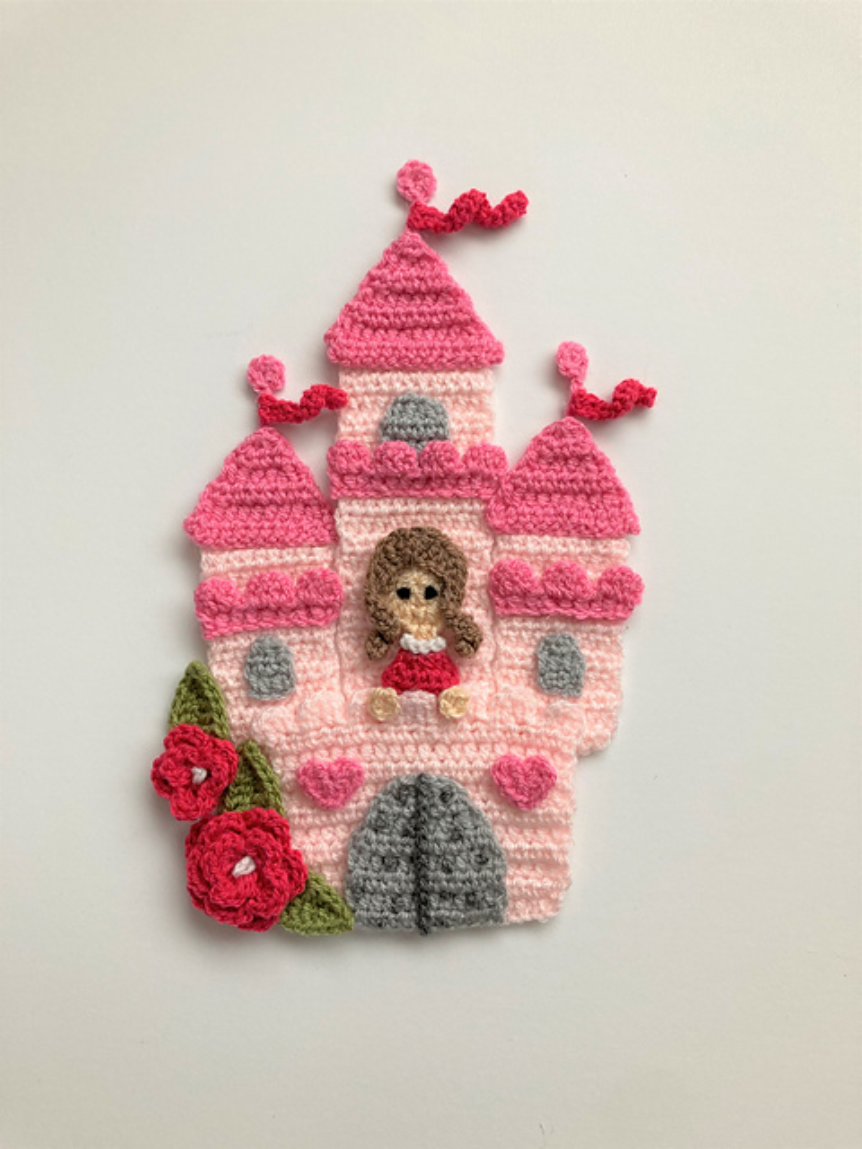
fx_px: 930
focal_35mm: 28
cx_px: 431
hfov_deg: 49.7
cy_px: 574
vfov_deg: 63.4
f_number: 1.8
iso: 80
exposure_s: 1/61
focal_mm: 3.99
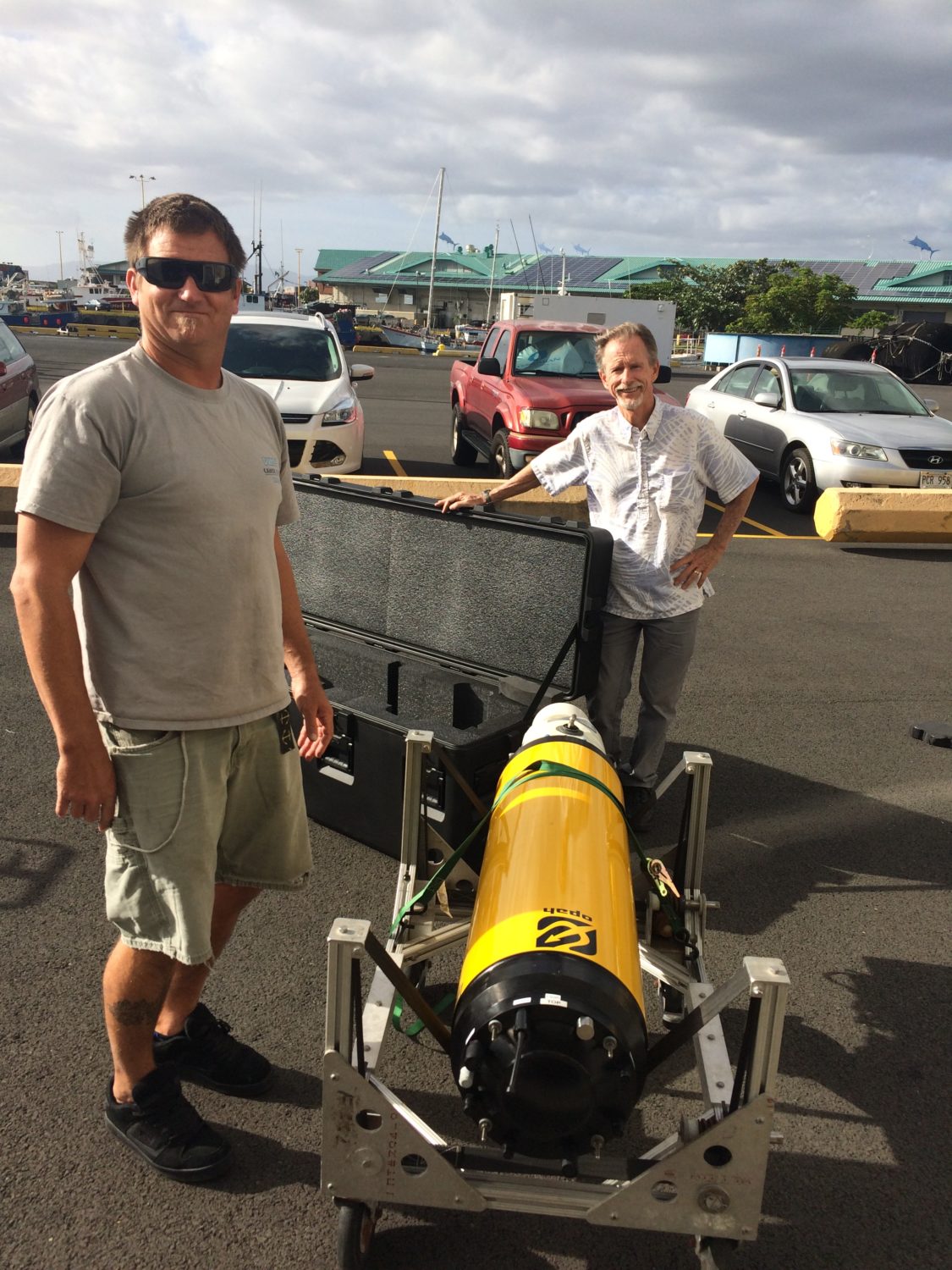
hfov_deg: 48.2
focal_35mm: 29
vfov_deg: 61.7
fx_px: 1063
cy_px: 635
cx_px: 476
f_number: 2.2
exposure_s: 1/2160
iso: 32
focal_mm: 4.15
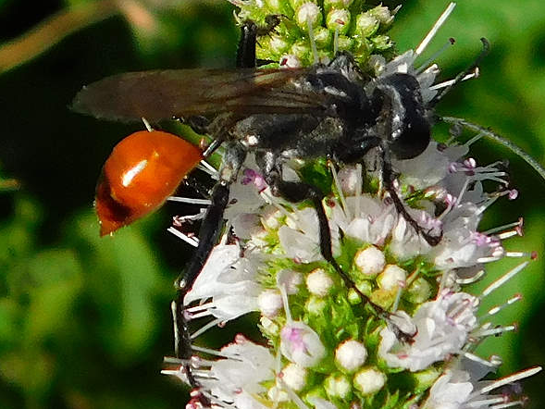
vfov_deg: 26.6
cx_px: 260
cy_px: 223
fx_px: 866
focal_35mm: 55
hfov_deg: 34.9
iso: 125
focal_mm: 6.3
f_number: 3.5
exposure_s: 1/1250
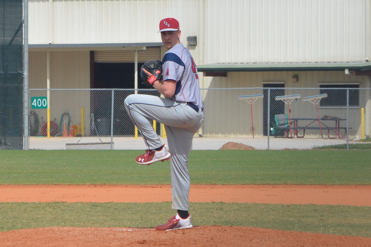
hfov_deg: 15.9
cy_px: 124
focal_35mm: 129
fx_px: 1329
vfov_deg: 10.6
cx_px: 186
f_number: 8
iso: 400
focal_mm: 86
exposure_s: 1/2000
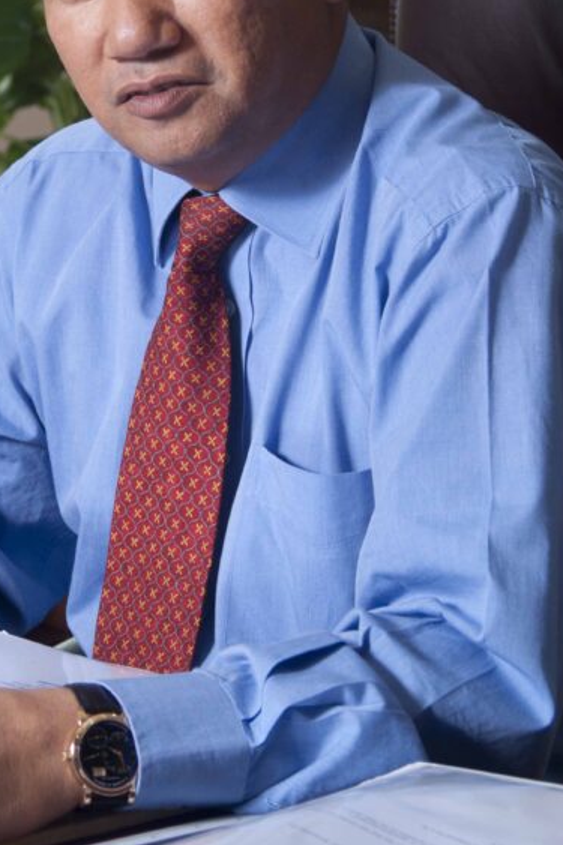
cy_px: 167
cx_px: 98
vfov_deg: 14.6
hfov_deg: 9.8
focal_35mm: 140
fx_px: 3286
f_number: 9
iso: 200
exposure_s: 1/60
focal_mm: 70
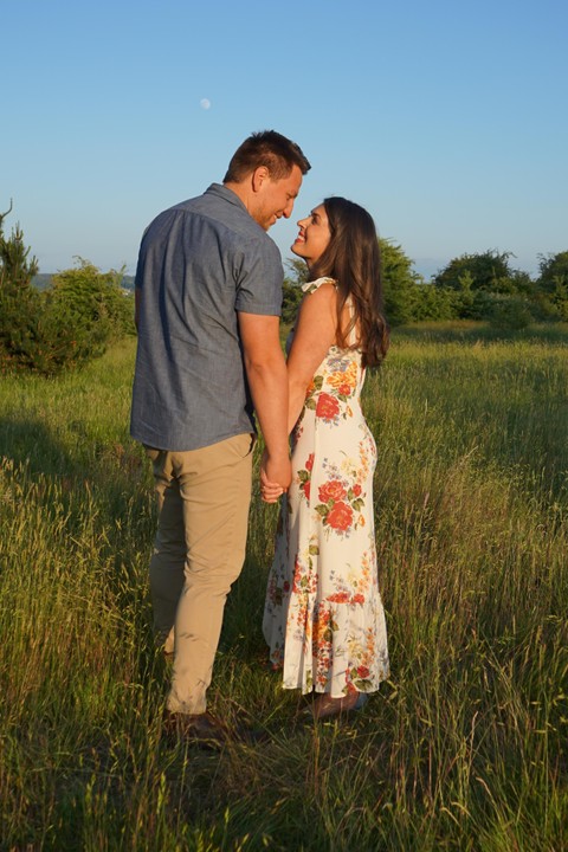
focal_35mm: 42
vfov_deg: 46.4
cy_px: 426
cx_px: 284
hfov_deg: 31.9
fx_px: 994
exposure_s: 1/400
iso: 100
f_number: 5
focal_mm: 28
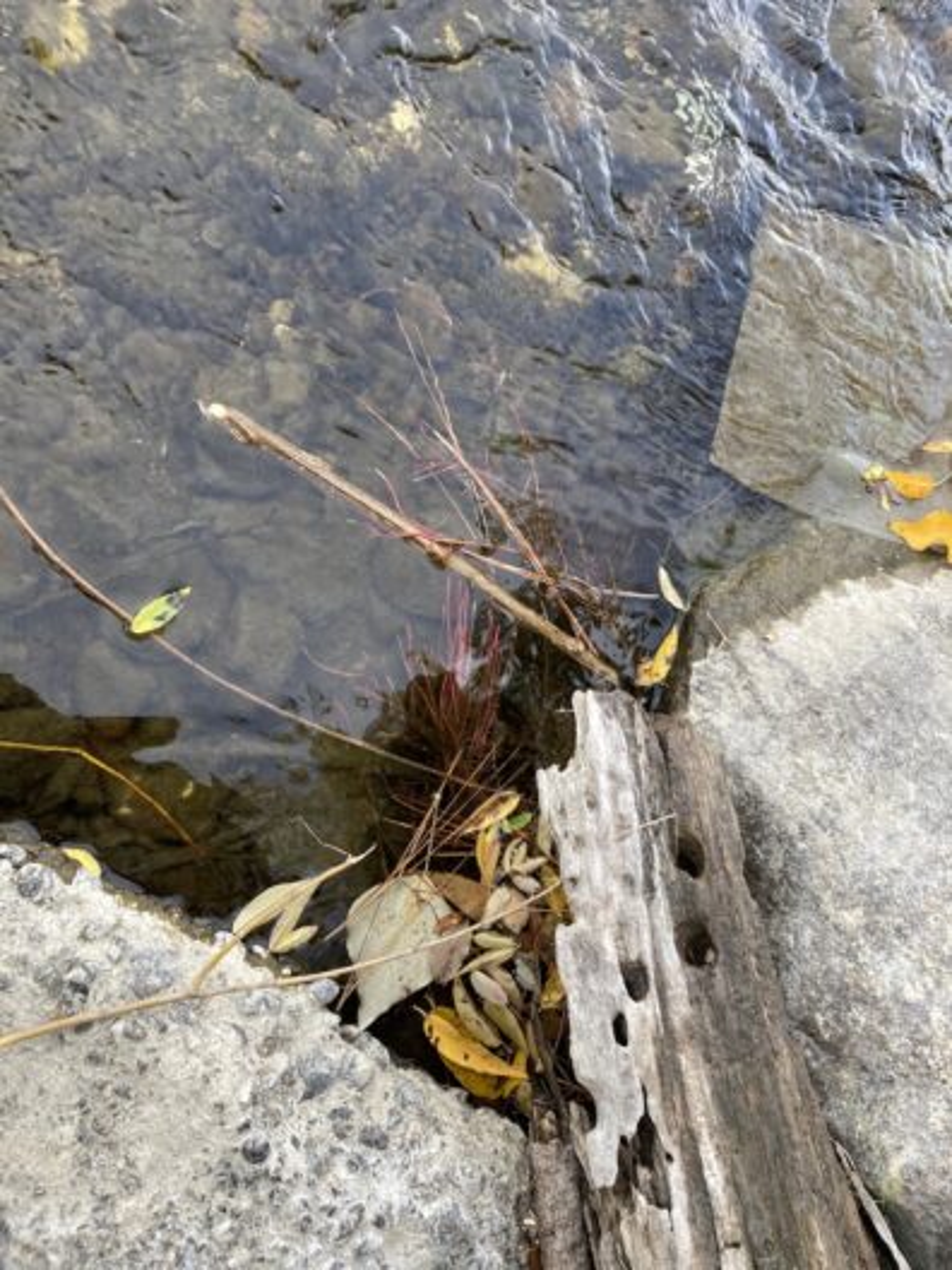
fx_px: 1027
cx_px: 476
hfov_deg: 49.7
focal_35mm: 28
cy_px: 635
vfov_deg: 63.4
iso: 32
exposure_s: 1/121
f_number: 1.8
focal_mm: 3.99
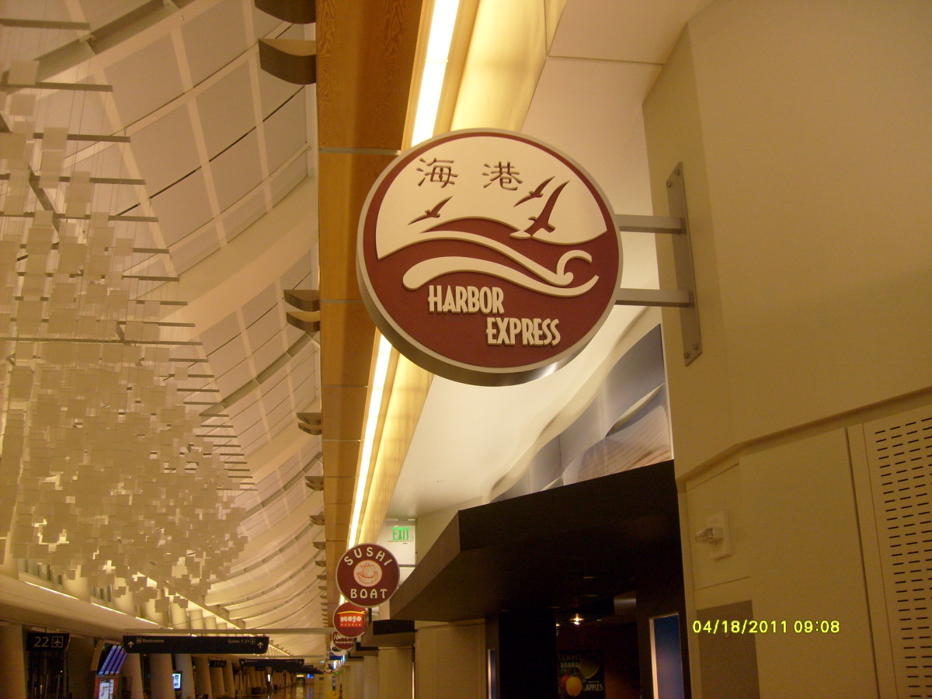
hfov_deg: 52.6
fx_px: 942
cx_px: 466
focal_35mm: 35
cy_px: 350
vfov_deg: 40.7
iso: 100
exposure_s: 1/30
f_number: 2.8
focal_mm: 5.8
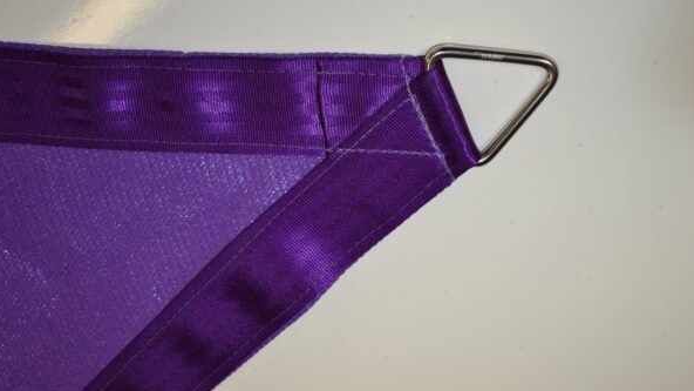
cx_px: 346
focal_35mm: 51
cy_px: 159
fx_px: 939
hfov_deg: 40.6
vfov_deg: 23.5
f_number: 4.8
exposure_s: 1/100
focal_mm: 32
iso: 280
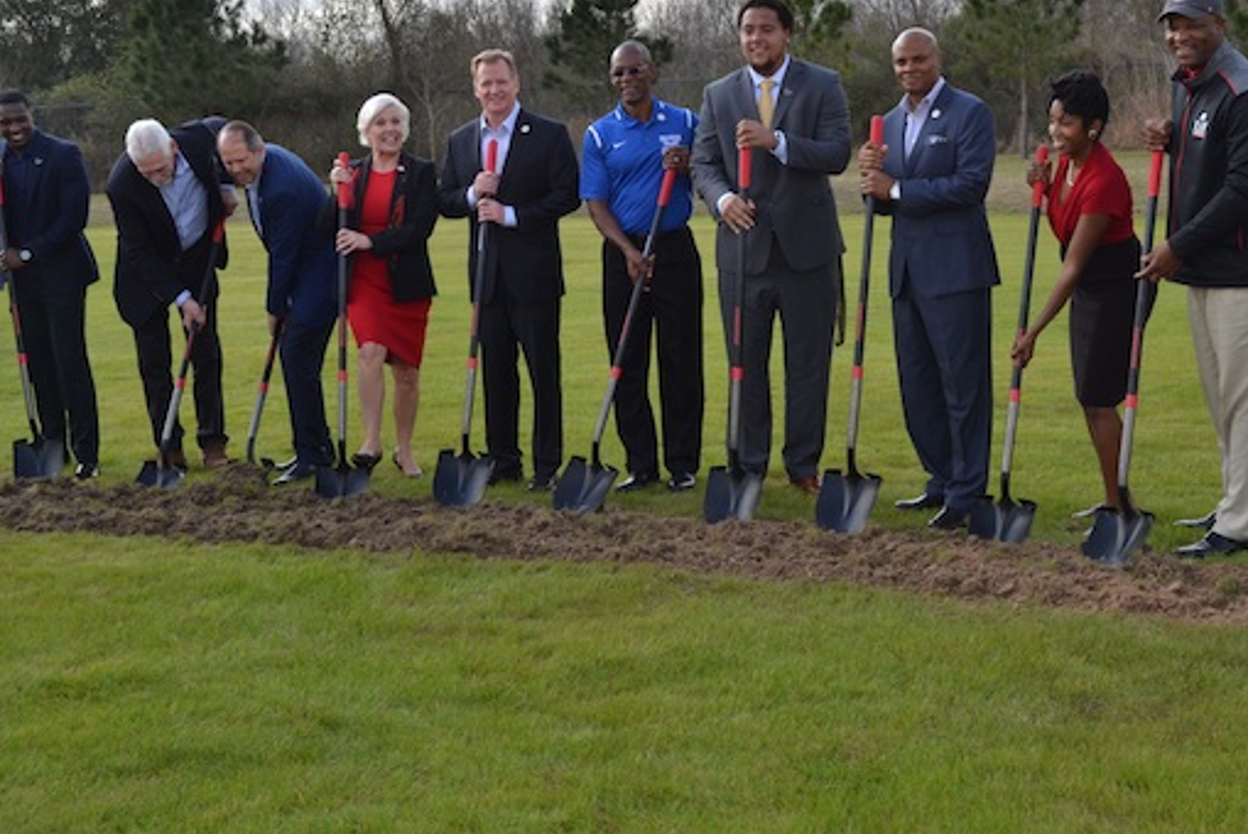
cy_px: 318
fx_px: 1700
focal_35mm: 49
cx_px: 696
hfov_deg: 40.3
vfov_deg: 27.5
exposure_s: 1/200
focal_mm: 26
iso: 100
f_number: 7.1
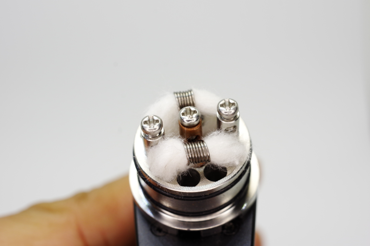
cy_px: 123
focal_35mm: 52
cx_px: 185
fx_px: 534
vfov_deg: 25.9
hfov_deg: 38.2
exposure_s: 1/100
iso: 400
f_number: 8
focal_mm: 35
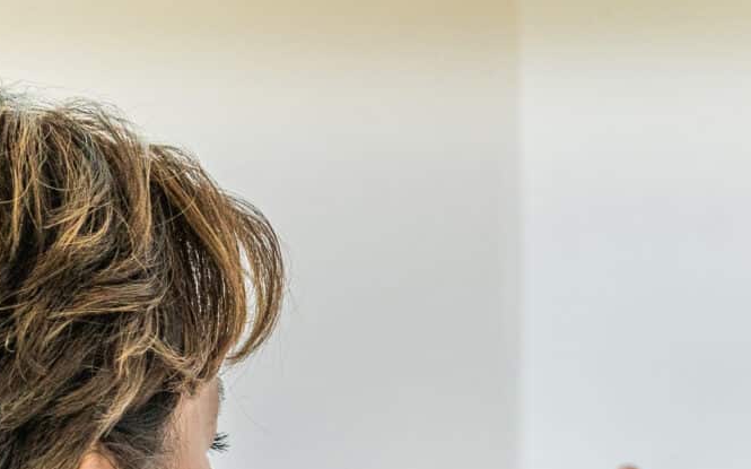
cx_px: 453
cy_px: 751
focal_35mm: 270
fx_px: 5524
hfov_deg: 7.8
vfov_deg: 4.8
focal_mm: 86
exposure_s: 1/200
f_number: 6.3
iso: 400
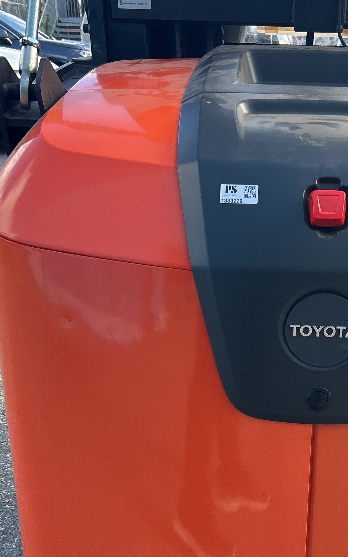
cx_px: 284
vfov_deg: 39.2
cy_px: 417
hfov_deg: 25.3
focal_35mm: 50
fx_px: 759
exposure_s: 1/340
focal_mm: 5.7
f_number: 1.5
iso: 50
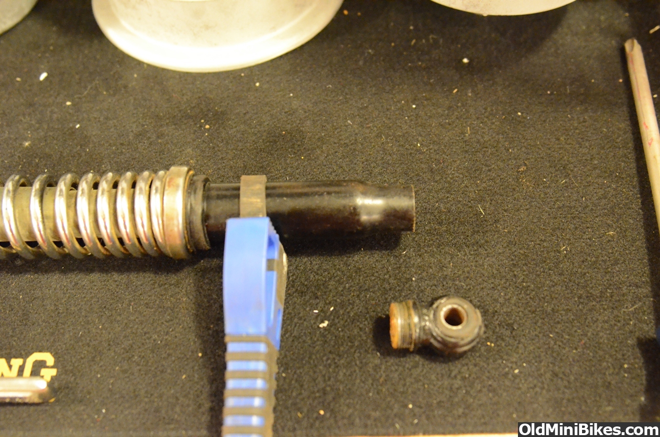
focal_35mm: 40
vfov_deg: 32.9
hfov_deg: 48.0
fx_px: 741
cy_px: 218
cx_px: 330
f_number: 2.8
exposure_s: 1/20
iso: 6400
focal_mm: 27
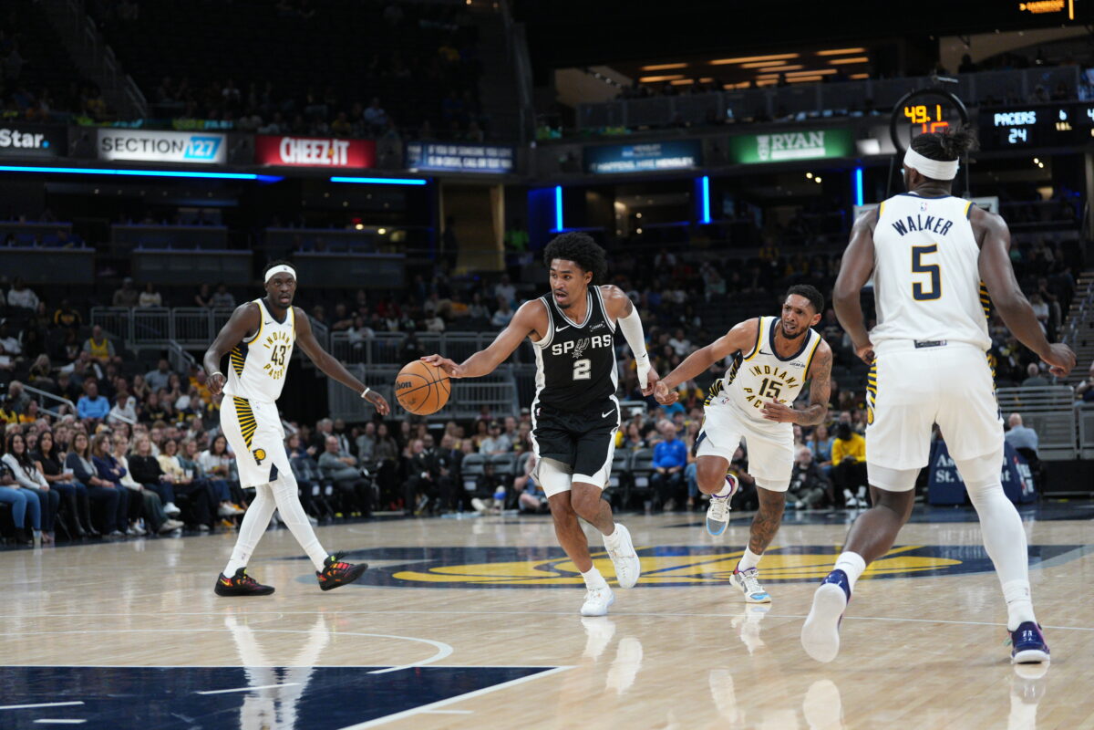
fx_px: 2188
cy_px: 365
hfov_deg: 28.1
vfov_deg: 18.9
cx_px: 547
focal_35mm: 72
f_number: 2.8
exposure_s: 1/2000
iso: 4000
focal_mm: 72
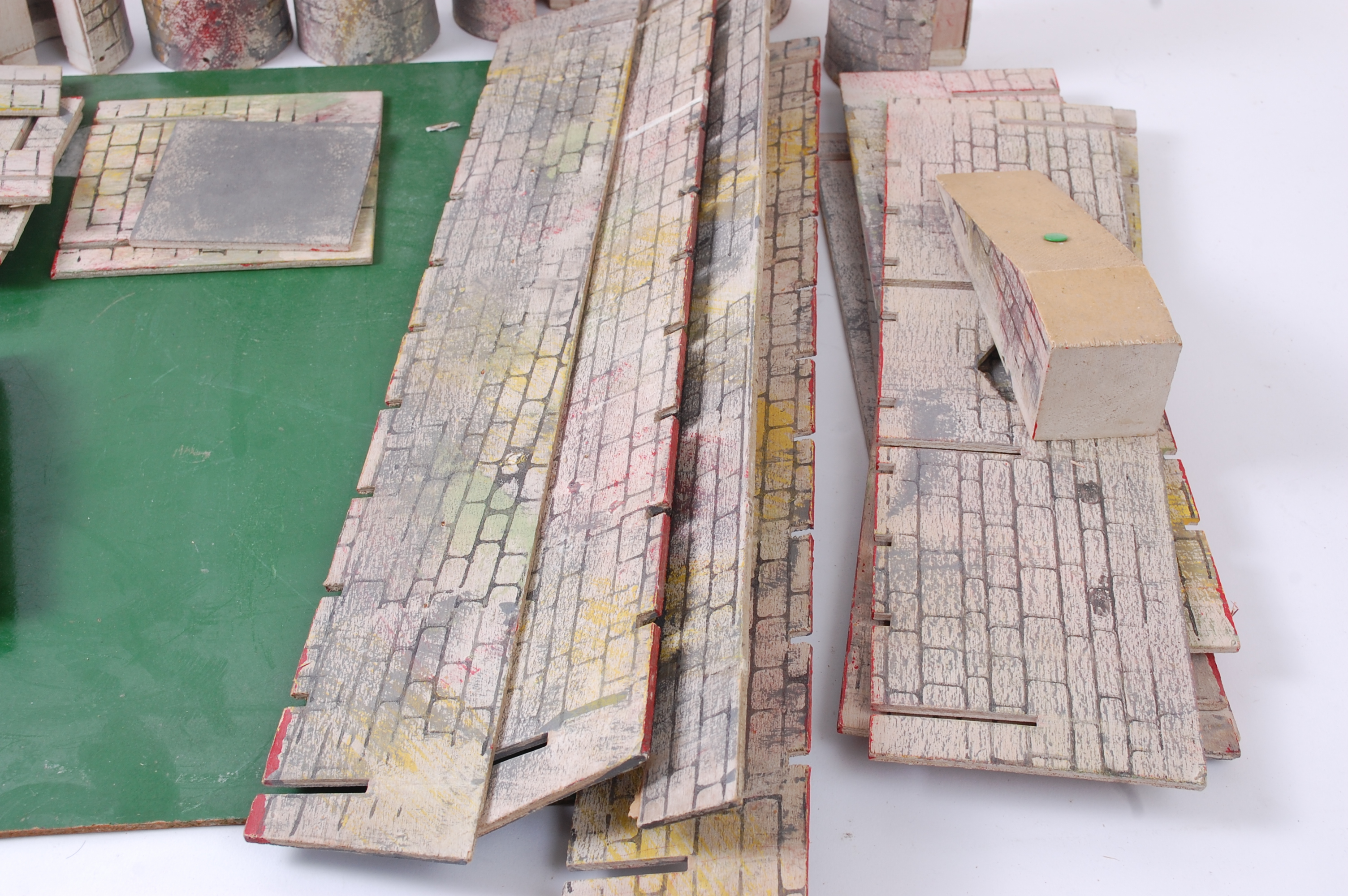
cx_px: 674
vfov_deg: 28.0
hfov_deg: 41.1
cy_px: 448
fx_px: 1796
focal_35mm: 48
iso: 200
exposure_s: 1/60
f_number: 9
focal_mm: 32
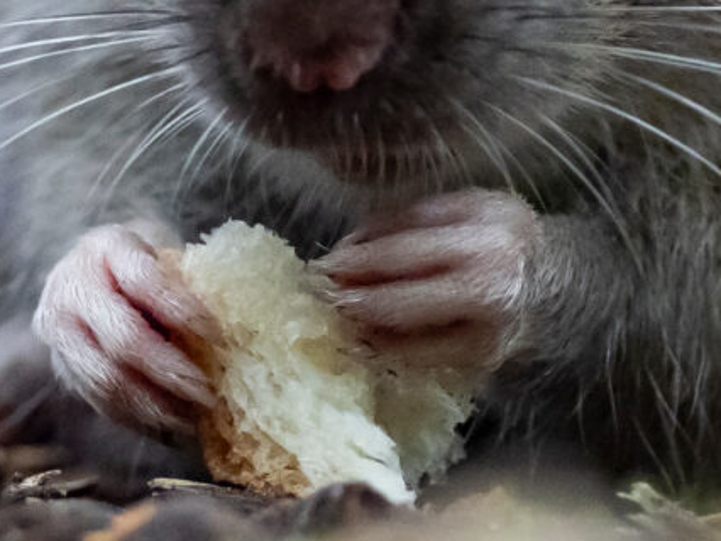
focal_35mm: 2166
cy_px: -355
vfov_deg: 0.7
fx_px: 45140
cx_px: 193
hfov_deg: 0.9
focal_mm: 300
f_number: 4
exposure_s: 1/400
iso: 2500
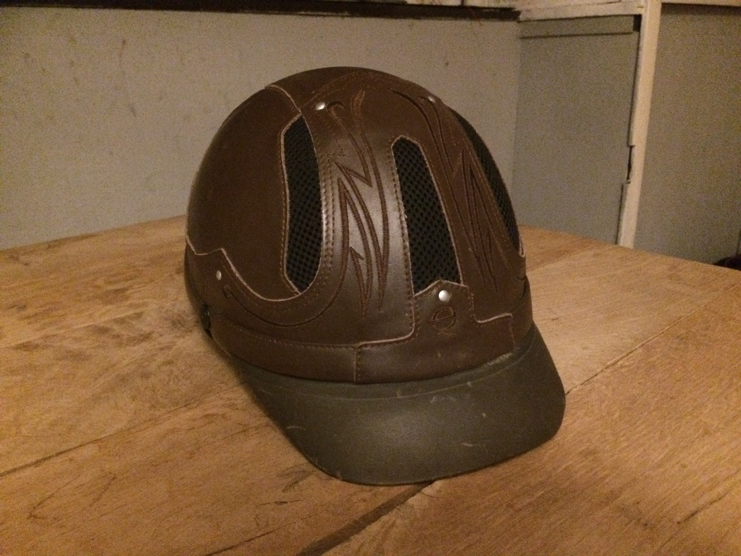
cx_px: 370
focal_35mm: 29
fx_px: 621
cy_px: 278
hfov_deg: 61.7
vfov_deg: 48.2
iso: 2000
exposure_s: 1/17
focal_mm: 4.15
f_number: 2.2
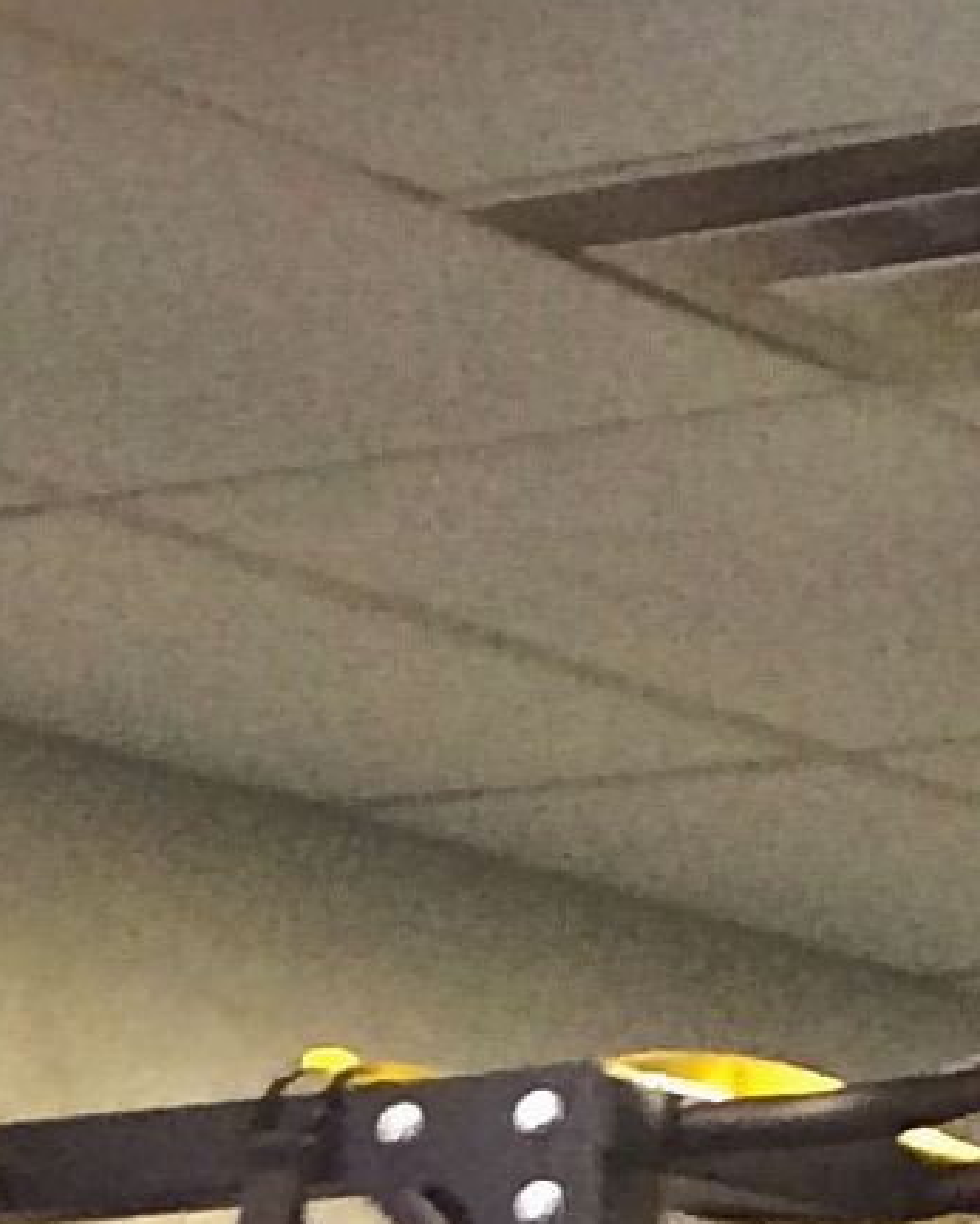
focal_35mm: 221
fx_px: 8007
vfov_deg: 7.4
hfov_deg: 7.0
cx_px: 371
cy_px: 3958
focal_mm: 4.12
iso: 320
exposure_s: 1/30
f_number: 2.2
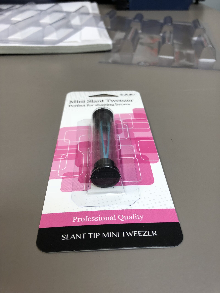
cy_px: 146
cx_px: 110
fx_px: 237
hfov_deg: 49.7
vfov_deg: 63.4
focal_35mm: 28
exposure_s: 1/30
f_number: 1.8
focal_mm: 4
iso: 20
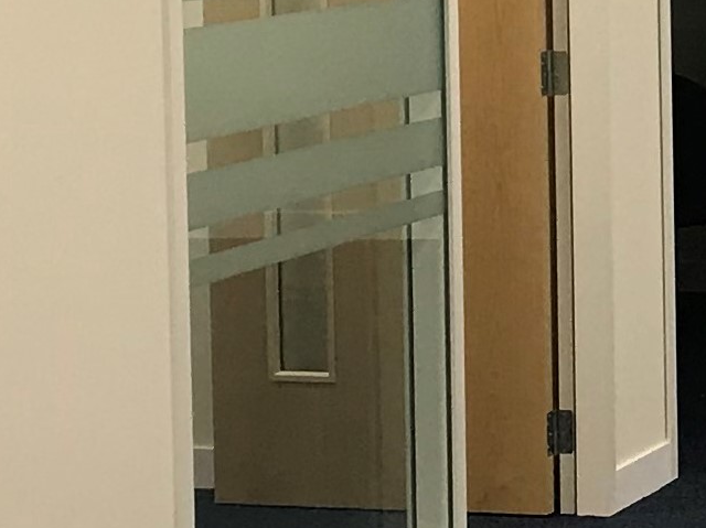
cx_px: 340
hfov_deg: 20.5
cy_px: 284
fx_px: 1956
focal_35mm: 96
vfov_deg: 15.4
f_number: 1.8
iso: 25
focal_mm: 3.99
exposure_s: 1/33
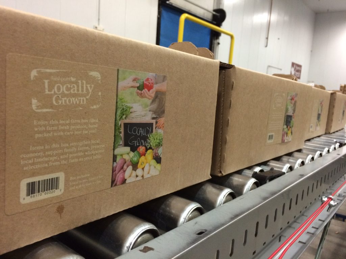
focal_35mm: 29
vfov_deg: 48.2
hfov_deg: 61.7
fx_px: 290
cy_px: 130
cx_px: 173
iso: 160
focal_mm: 4.15
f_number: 2.2
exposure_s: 1/30
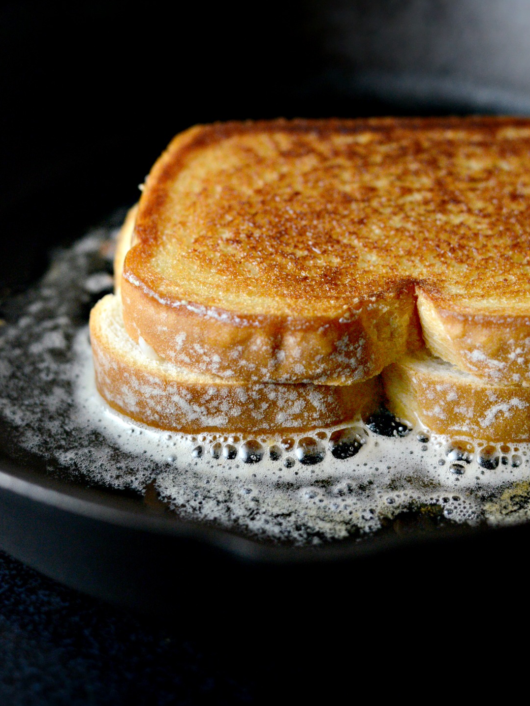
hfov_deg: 19.9
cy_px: 241
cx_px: 323
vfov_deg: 26.2
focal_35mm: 74
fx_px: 1511
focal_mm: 50
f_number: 3.2
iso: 3200
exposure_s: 1/640
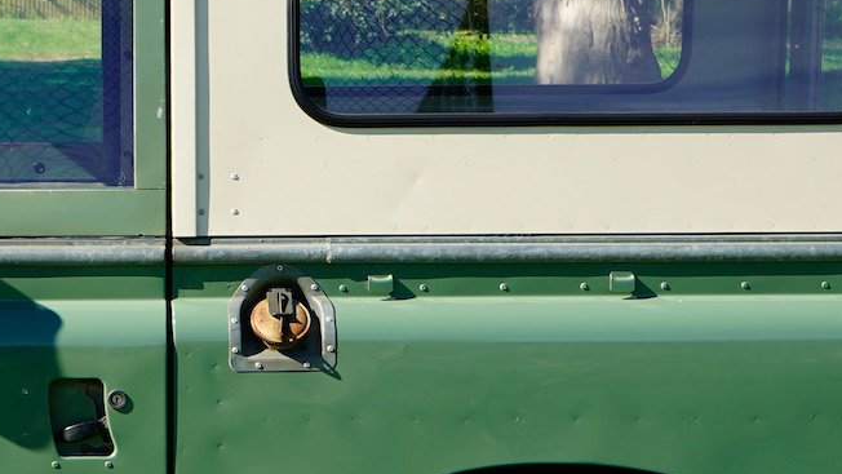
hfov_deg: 15.6
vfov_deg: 9.0
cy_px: 263
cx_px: 10
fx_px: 3015
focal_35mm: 135
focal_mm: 42
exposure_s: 1/125
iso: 100
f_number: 9
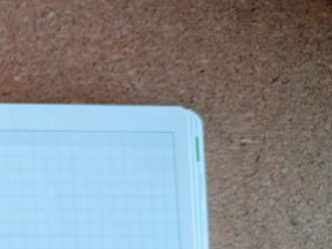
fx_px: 998
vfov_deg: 13.0
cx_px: -301
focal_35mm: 104
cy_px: 441
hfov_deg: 15.6
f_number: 1.89
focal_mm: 5.43
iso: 79
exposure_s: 1/120
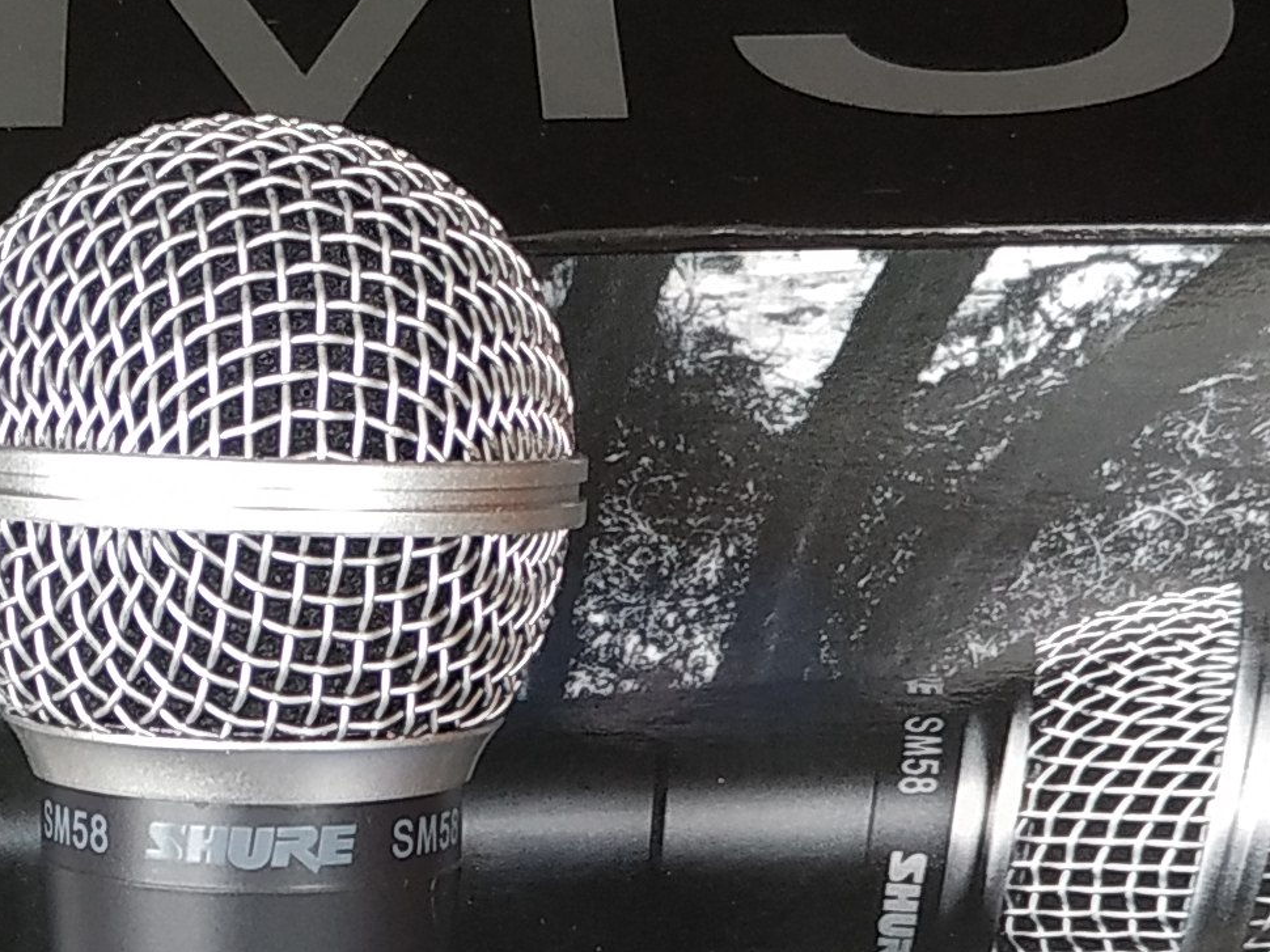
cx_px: 372
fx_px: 3631
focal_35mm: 99
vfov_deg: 14.5
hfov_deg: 19.7
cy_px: 1117
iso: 200
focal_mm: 3.94
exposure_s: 1/100
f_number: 1.9
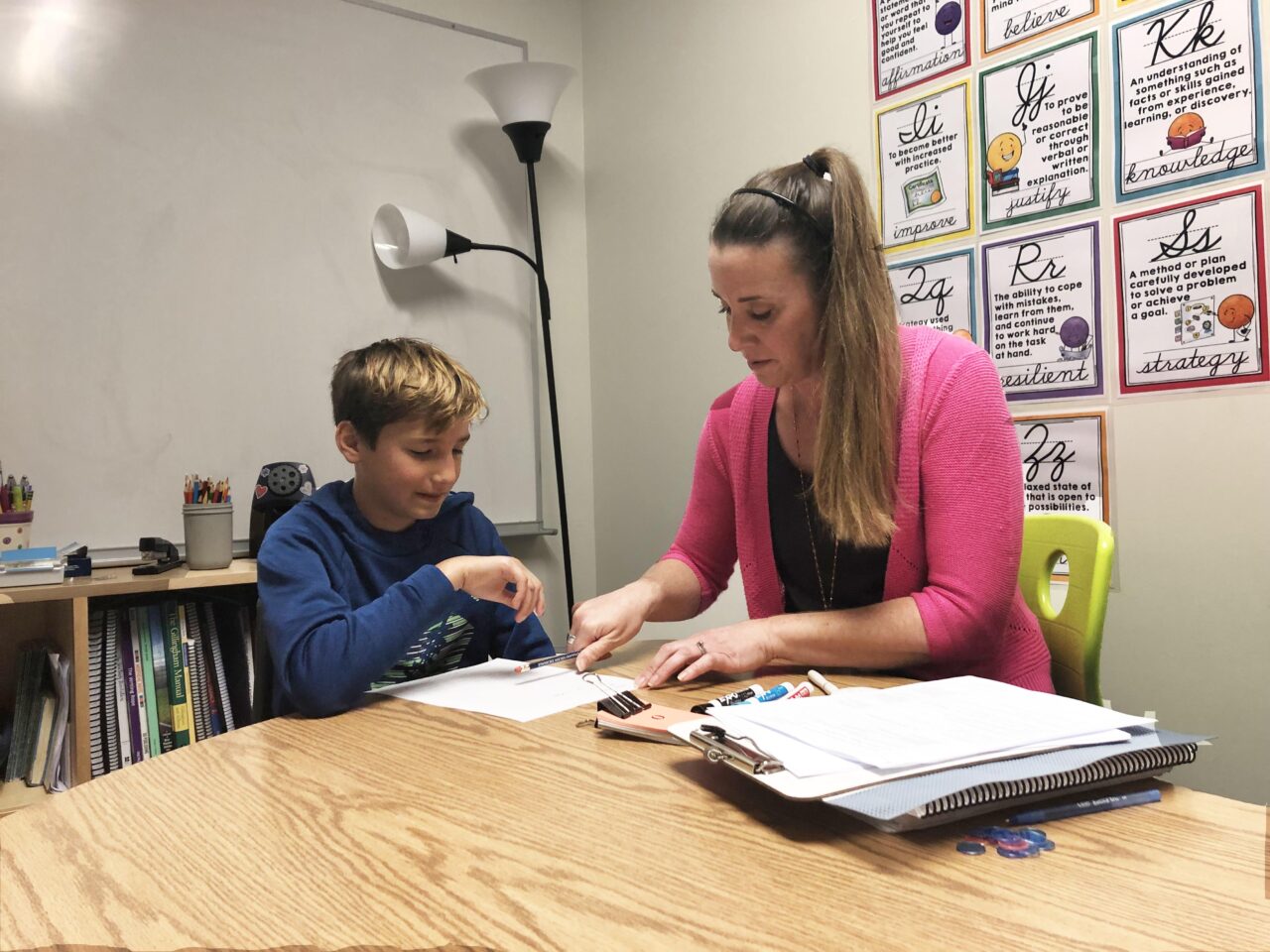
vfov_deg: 49.7
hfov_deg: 63.4
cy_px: 476
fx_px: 1027
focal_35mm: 28
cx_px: 635
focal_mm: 3.99
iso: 40
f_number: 1.8
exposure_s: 1/30
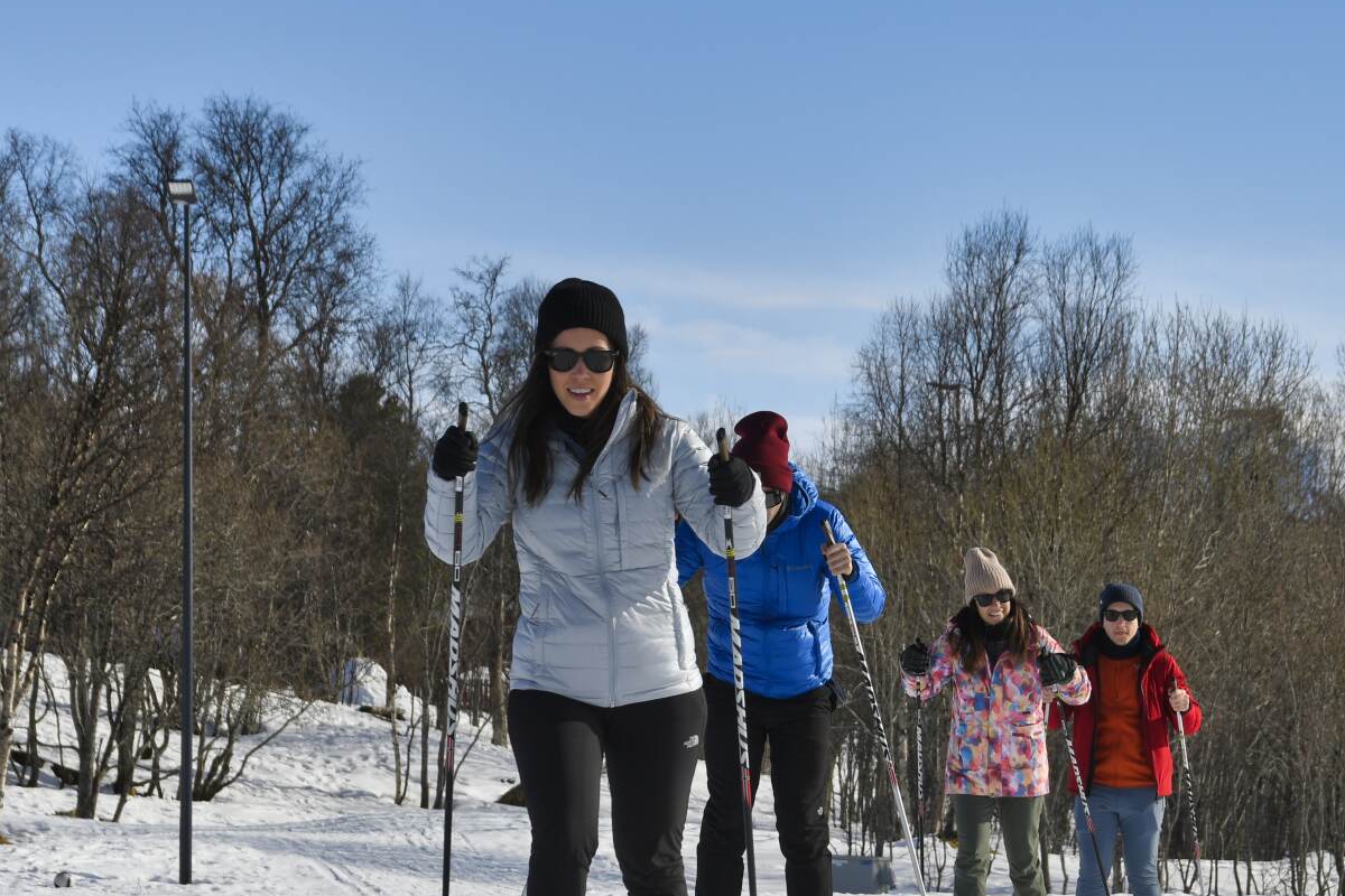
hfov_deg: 13.2
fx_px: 5791
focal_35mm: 155
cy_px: 701
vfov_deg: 8.8
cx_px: 976
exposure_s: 1/800
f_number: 6.3
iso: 100
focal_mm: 62
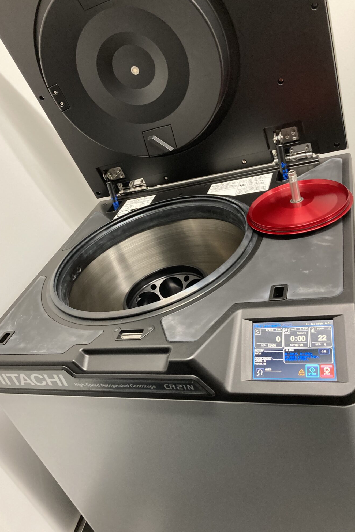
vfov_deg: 61.9
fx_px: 444
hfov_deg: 43.5
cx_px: 151
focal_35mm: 30
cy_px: 264
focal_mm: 3.99
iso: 200
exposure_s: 1/50
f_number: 1.8
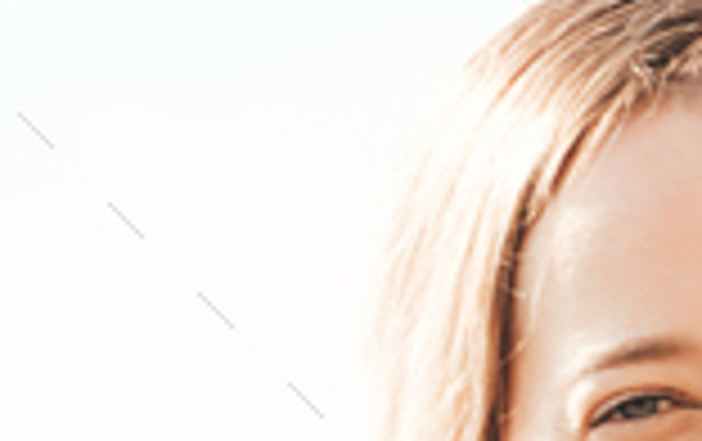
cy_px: 988
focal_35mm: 240
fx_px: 4598
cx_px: 1228
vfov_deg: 5.3
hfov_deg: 8.4
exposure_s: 1/400
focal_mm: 30
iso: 100
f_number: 3.5
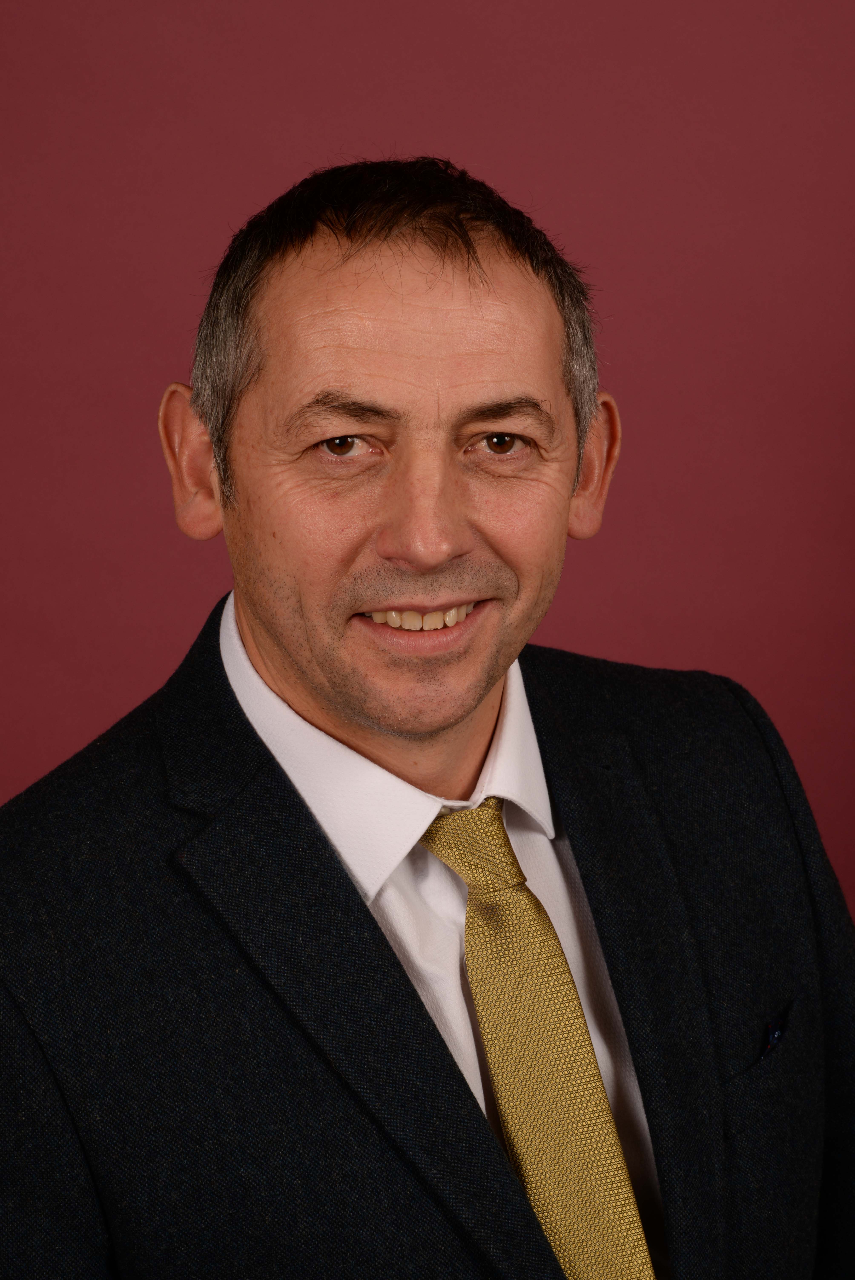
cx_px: 428
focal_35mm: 112
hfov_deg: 12.2
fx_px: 3986
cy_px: 640
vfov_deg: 18.3
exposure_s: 1/100
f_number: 18
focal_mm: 112
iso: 200
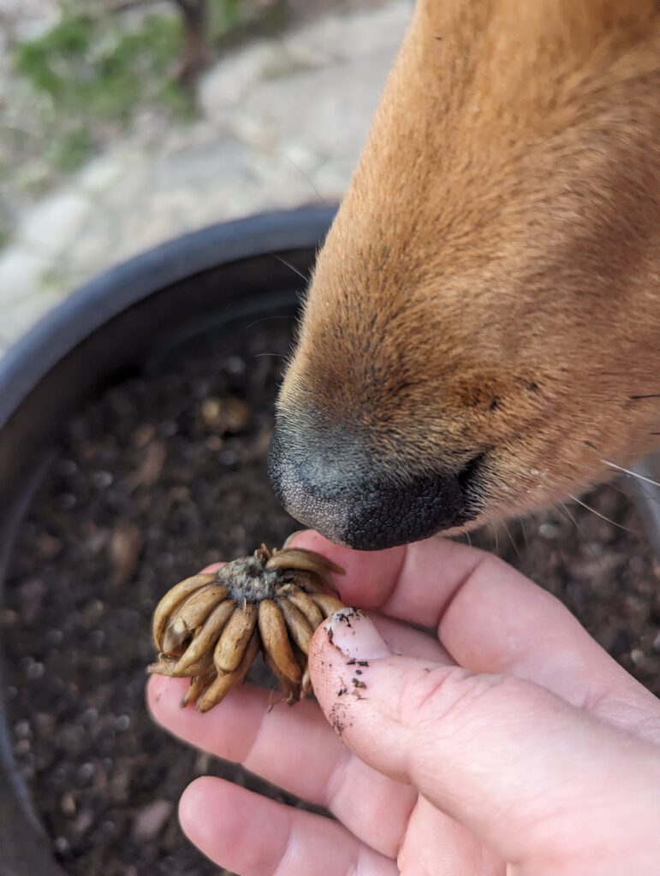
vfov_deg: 71.5
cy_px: 438
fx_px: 609
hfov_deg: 56.9
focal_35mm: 24
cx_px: 330
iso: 805
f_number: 1.85
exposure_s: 1/612
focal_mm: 6.81
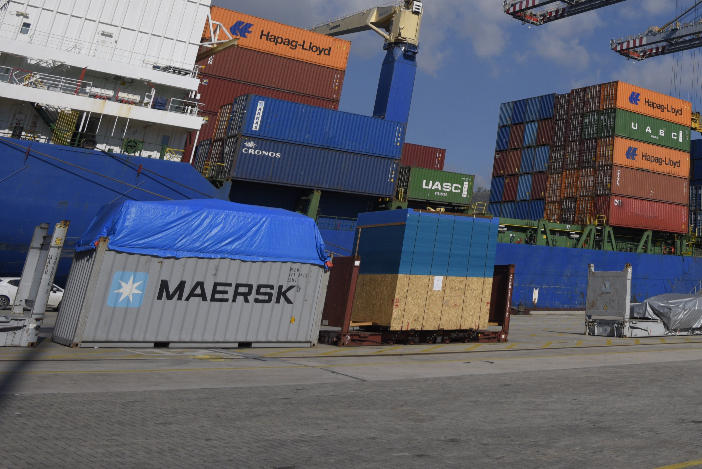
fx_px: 780
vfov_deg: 30.6
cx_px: 694
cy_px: -20
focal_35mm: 40
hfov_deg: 42.2
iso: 100
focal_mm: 17
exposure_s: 1/1250
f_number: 6.3
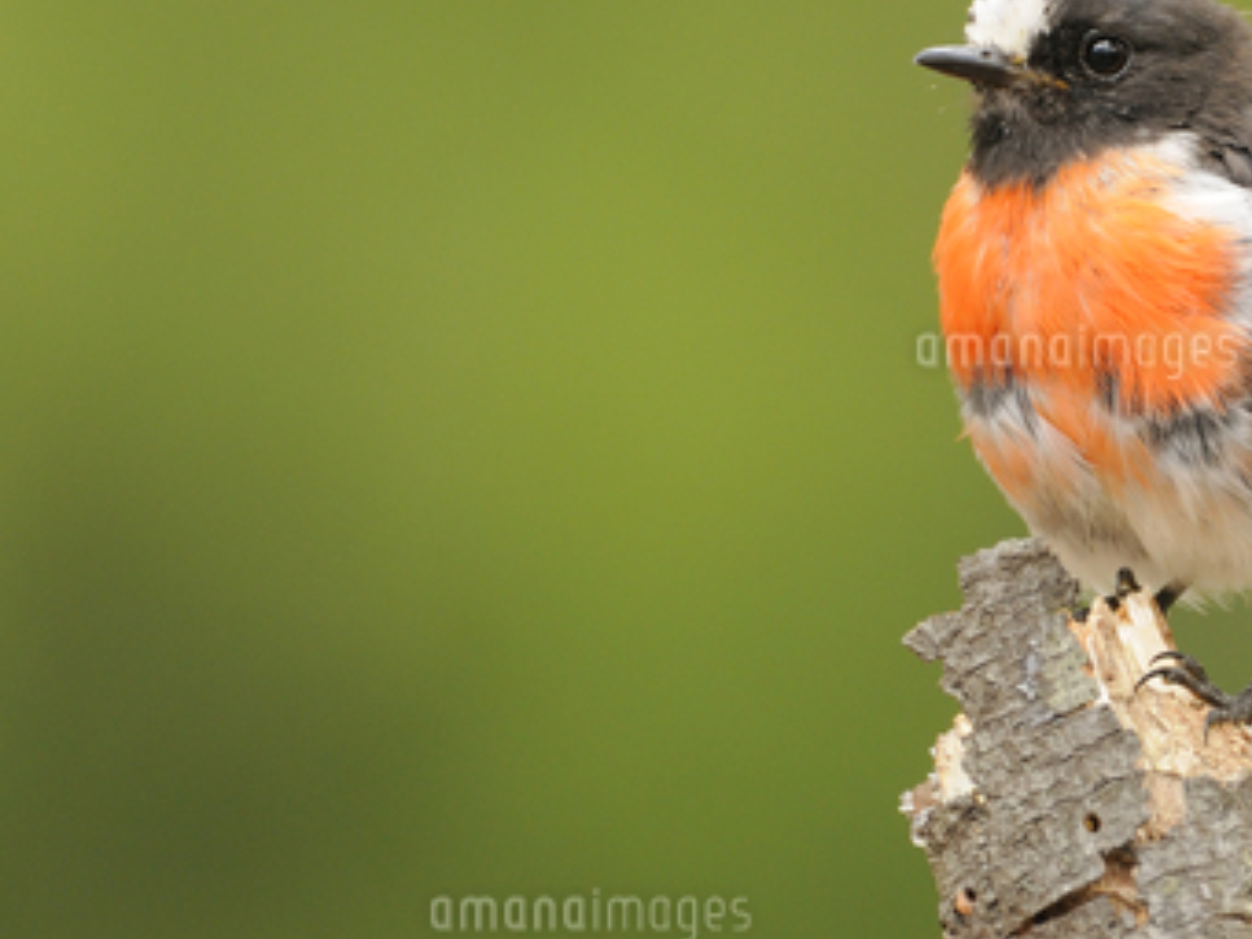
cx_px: 1072
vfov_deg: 1.1
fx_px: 48972
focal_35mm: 1354
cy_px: 355
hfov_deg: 1.5
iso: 400
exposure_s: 1/80
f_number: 6.3
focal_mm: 500
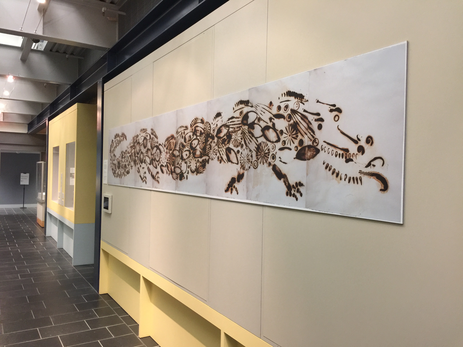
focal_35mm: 29
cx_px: 232
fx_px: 388
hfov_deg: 61.7
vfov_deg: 48.2
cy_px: 174
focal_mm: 4.15
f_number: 2.2
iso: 100
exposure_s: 1/15
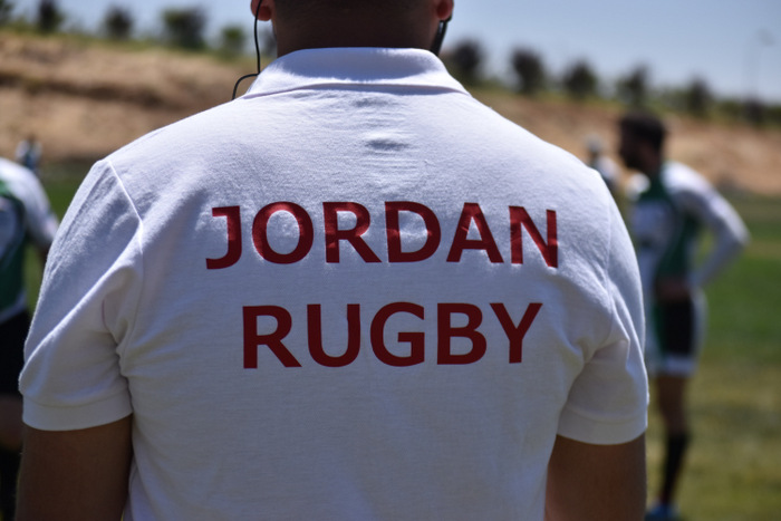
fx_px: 2116
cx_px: 390
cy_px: 260
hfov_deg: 20.9
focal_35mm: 98
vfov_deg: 14.0
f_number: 4.2
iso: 320
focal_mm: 65
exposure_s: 1/4000
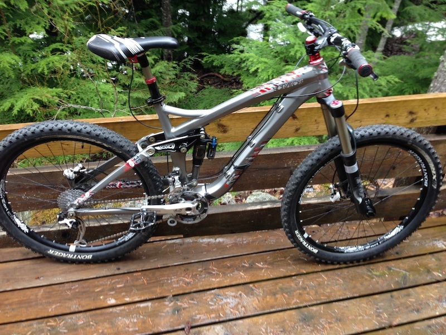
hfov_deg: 55.4
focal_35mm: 33
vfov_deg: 42.9
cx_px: 223
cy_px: 168
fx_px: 425
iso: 50
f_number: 2.4
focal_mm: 4.12
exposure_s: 1/30
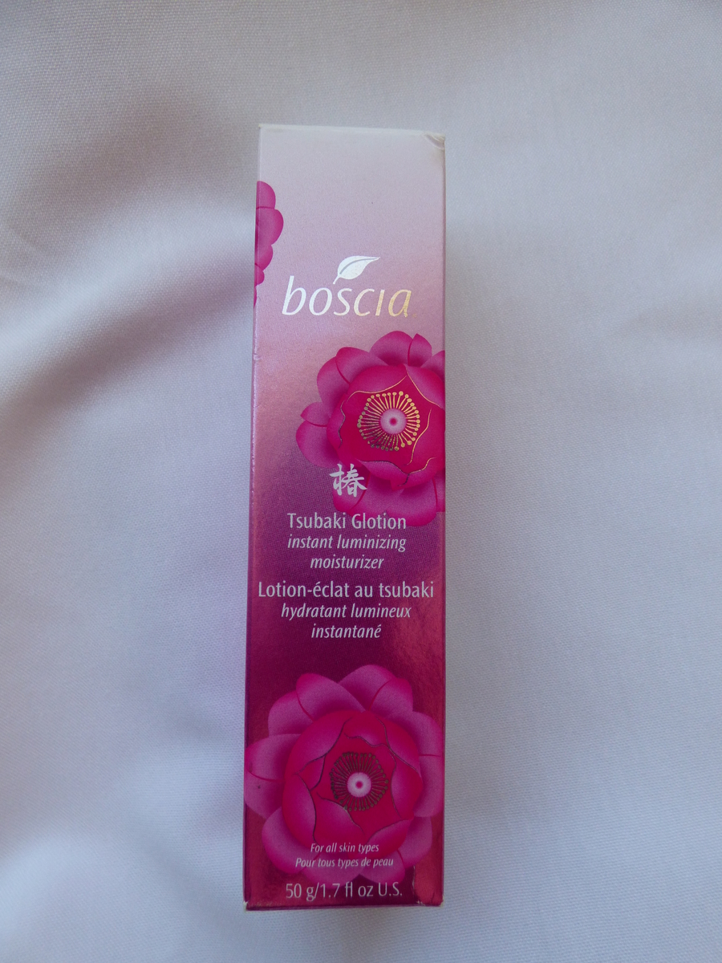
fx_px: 556
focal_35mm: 20
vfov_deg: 81.7
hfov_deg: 66.0
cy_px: 482
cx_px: 361
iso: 125
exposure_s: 1/60
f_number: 2.8
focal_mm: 3.58
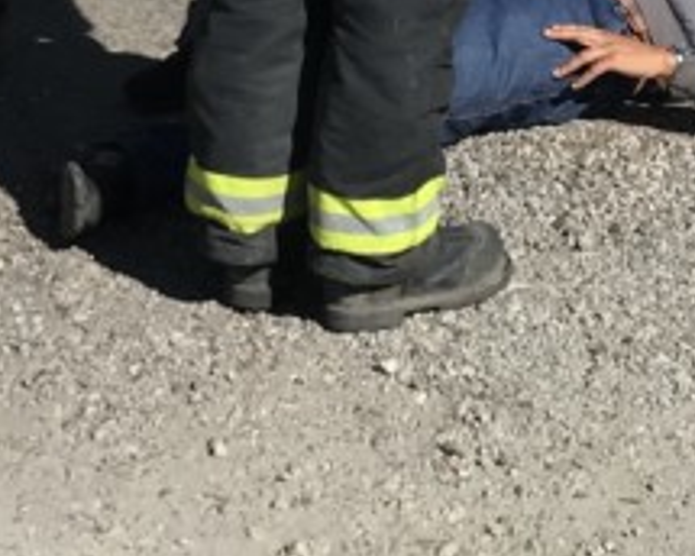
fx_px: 2880
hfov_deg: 13.7
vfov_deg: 10.3
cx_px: 550
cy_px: -483
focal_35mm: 140
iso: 20
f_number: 1.8
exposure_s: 1/3096
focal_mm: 3.99
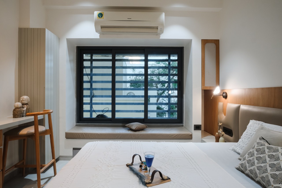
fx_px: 157
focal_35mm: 20
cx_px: 141
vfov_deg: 61.9
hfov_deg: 84.0
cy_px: 94
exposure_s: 1/8
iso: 640
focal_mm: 13
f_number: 8
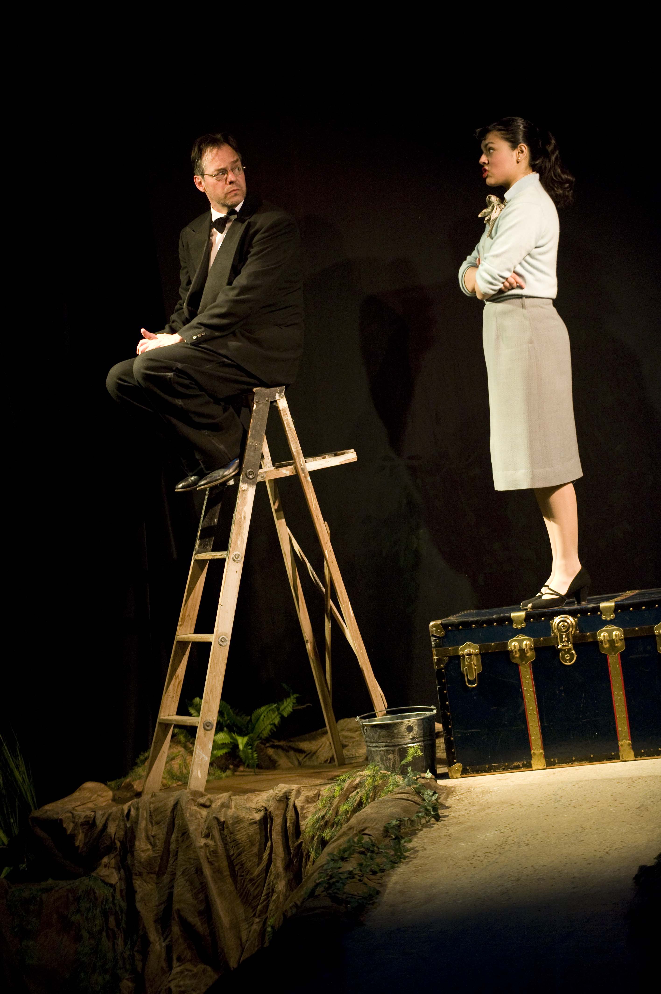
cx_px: 330
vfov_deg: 16.4
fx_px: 3447
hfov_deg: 11.0
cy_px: 497
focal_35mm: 125
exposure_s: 1/80
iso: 3200
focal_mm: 125
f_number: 2.8
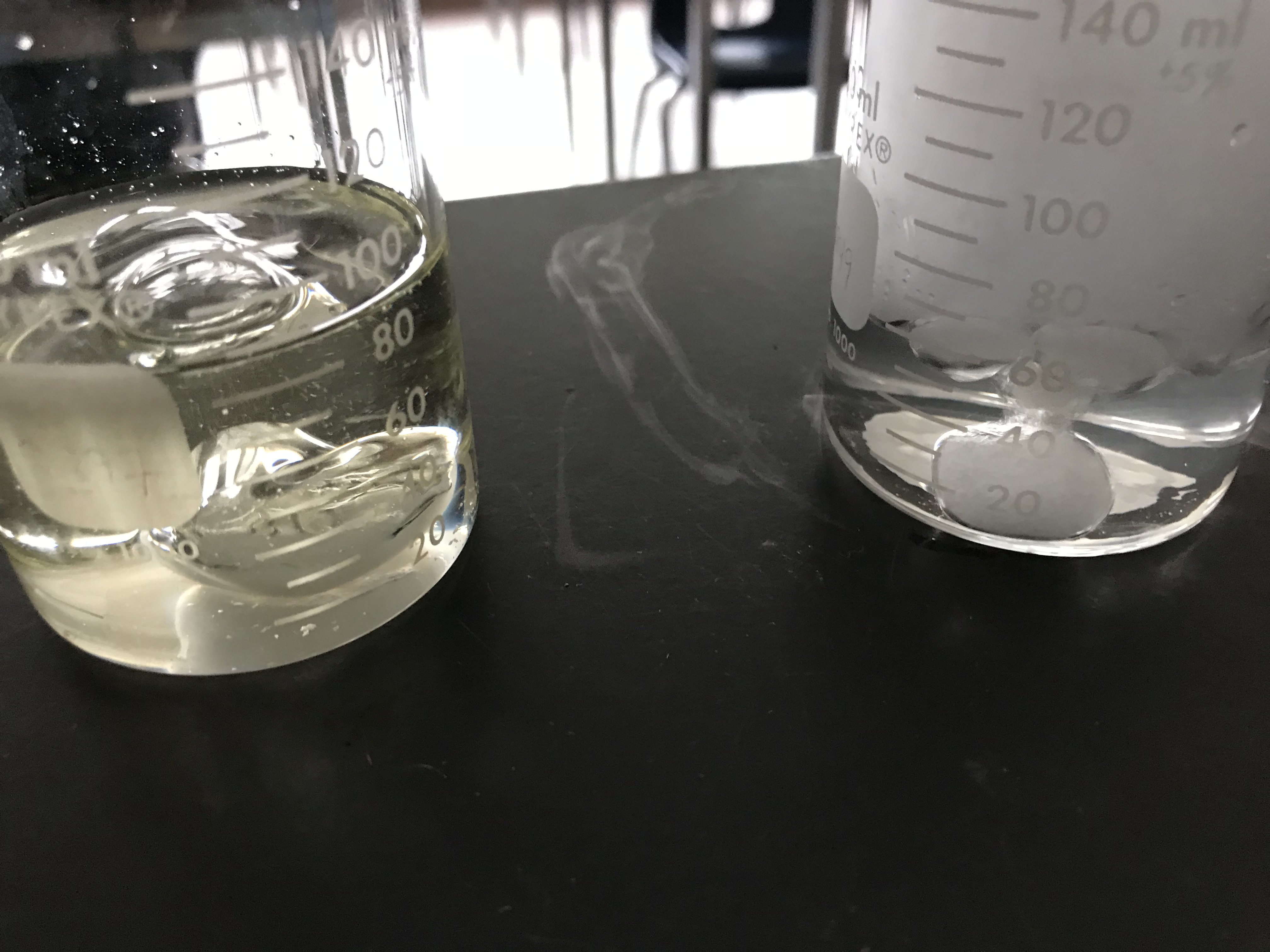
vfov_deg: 49.7
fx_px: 1027
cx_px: 635
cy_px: 476
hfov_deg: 63.4
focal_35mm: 28
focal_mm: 3.99
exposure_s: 1/15
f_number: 1.8
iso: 80
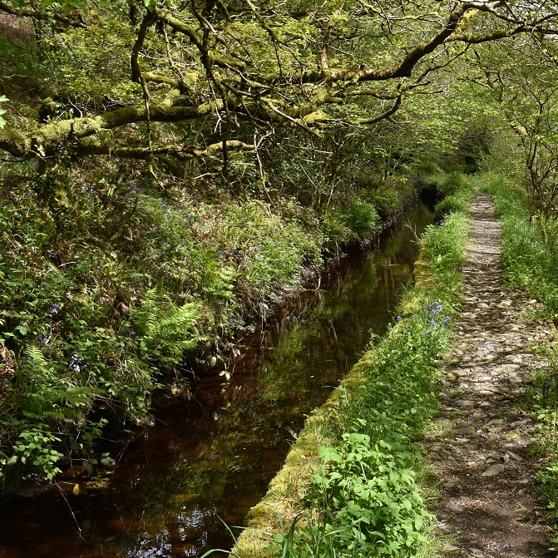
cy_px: 189
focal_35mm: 57
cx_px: 511
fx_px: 1040
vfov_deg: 29.8
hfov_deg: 28.8
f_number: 7.1
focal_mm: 20
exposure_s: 1/200
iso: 100
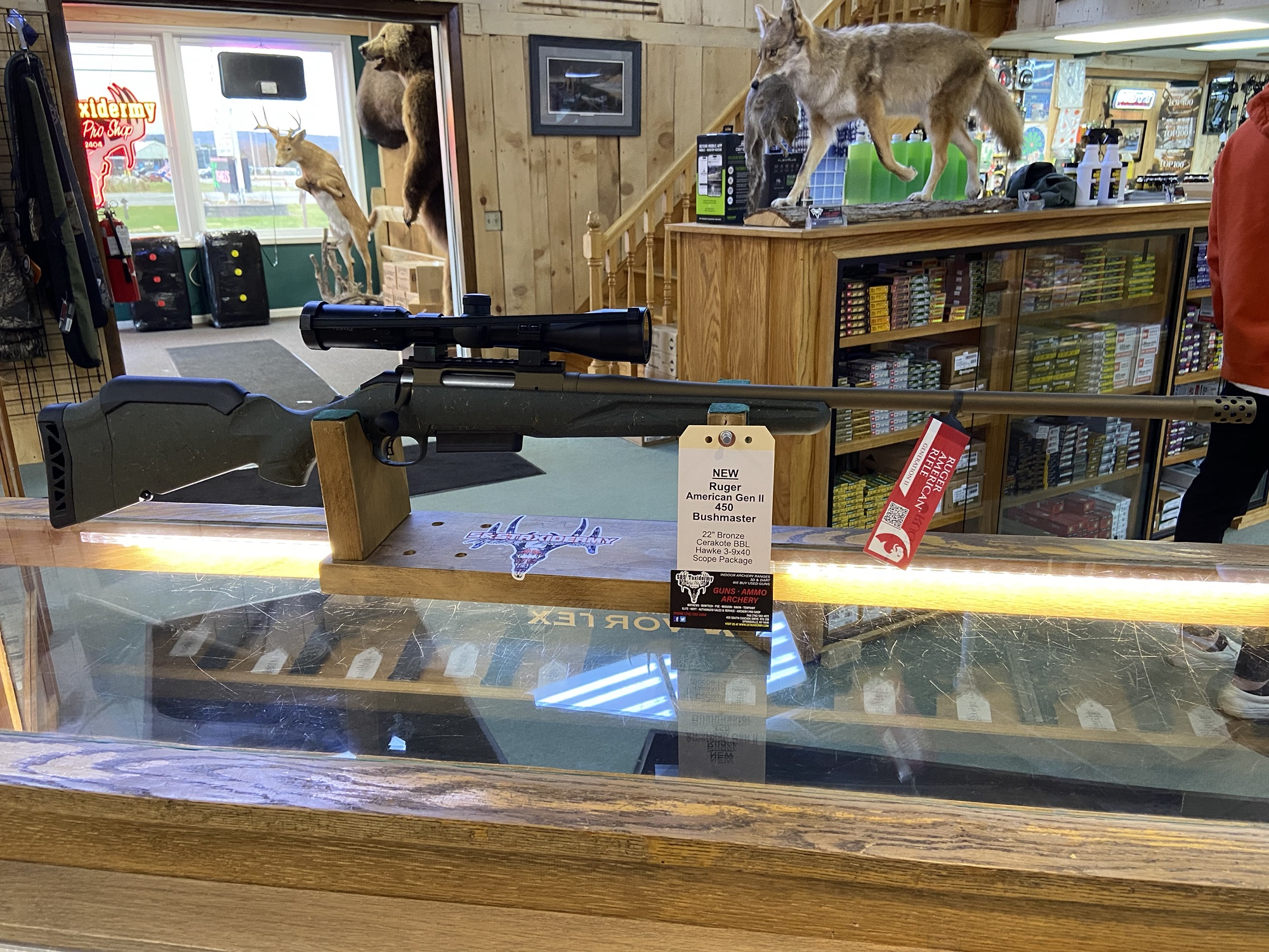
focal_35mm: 26
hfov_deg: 67.3
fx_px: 953
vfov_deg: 53.1
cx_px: 634
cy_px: 476
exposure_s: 1/60
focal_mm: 4.25
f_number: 1.8
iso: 400
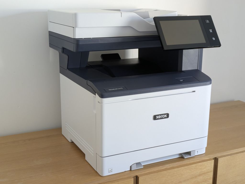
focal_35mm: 51
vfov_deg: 28.6
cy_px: 92
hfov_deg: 37.5
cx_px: 122
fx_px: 361
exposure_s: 1/25
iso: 58
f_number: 1.89
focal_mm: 5.43
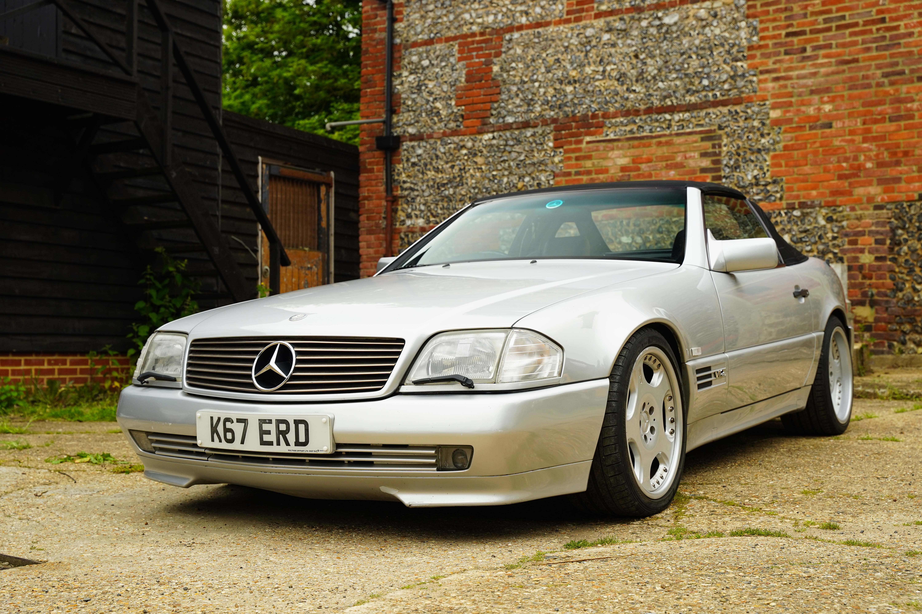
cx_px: 461
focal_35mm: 45
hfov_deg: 44.0
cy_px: 307
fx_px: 1142
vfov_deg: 30.1
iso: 400
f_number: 5.6
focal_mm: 44.6
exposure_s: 1/320
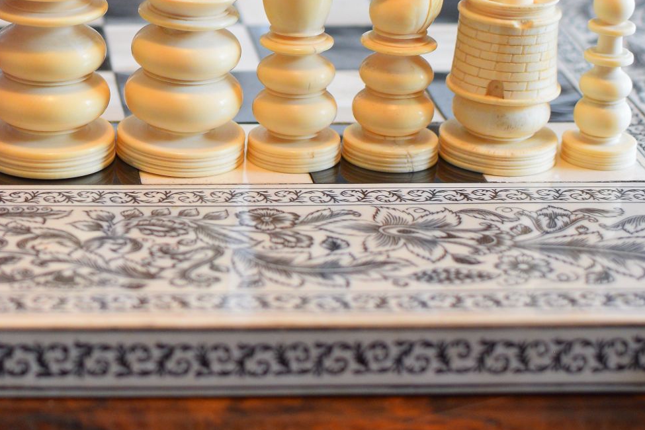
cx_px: -34
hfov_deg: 17.6
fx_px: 2026
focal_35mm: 113
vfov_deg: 12.1
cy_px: 75
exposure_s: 1/30
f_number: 3.5
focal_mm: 35
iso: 720
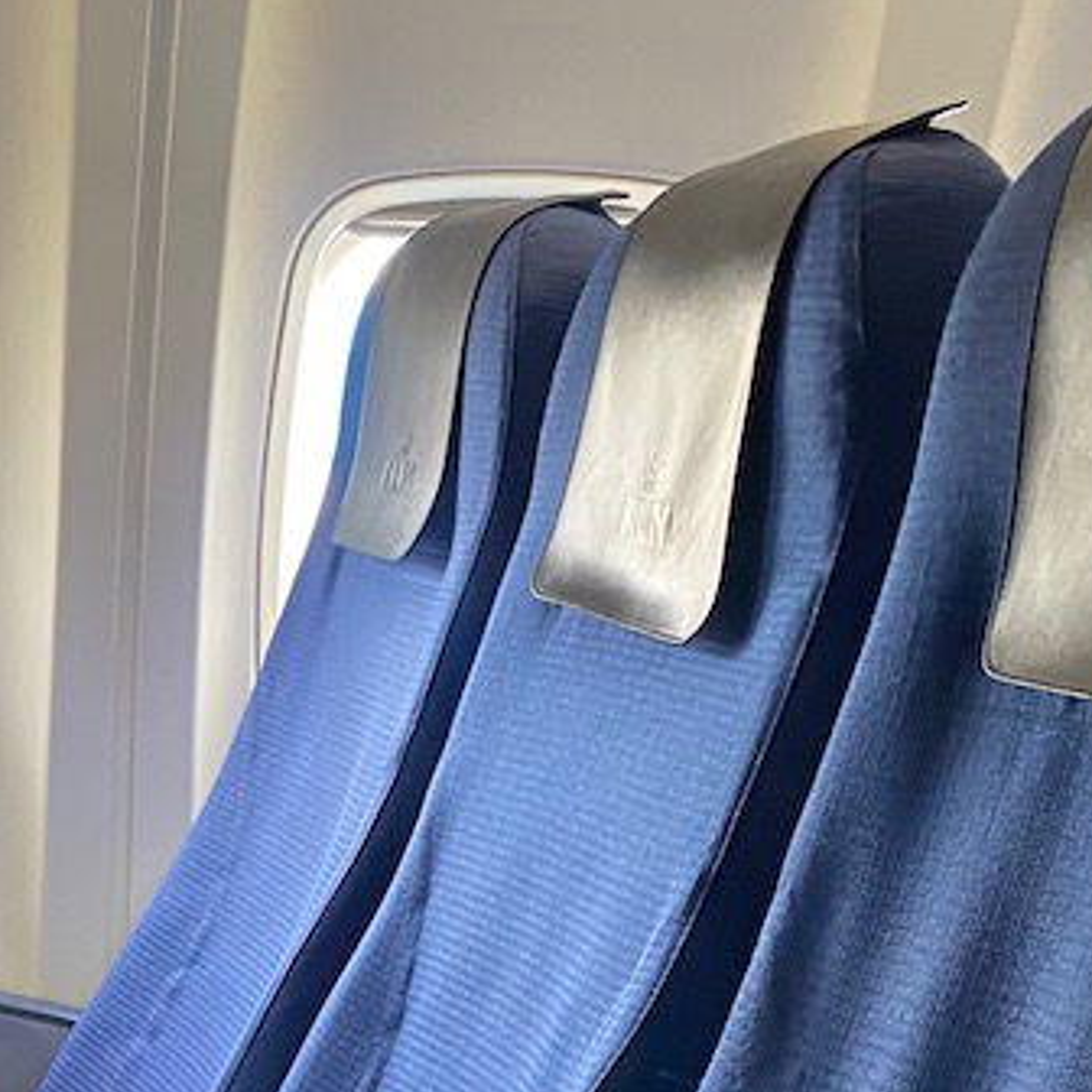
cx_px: -81
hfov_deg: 20.3
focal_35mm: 82
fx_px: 2927
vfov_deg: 20.1
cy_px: 1238
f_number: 1.8
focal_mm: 4.25
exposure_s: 1/60
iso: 320
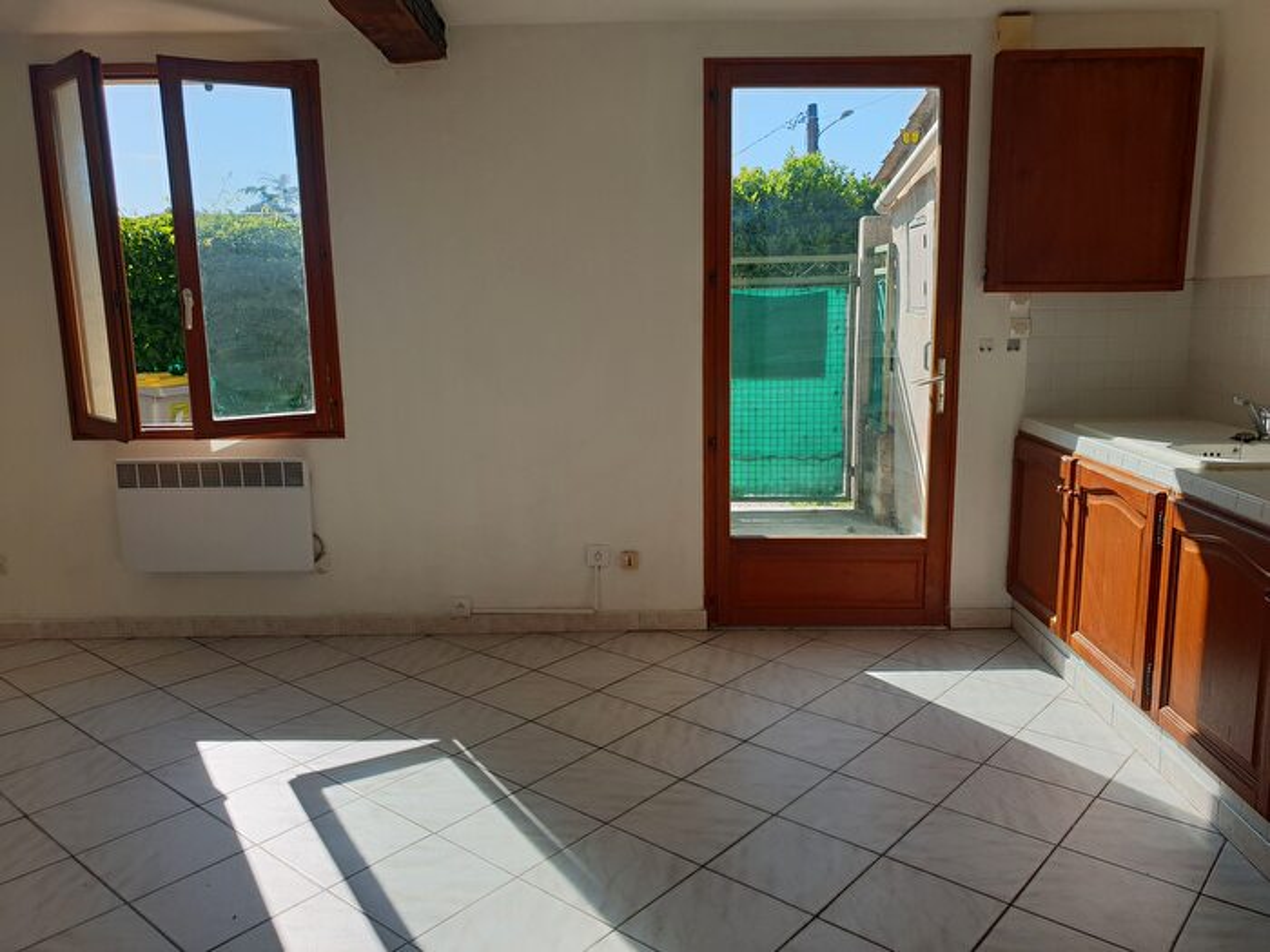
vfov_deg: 53.1
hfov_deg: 67.3
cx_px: 635
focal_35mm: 26
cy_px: 476
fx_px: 954
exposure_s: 1/973
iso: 50
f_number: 2.4
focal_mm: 4.3
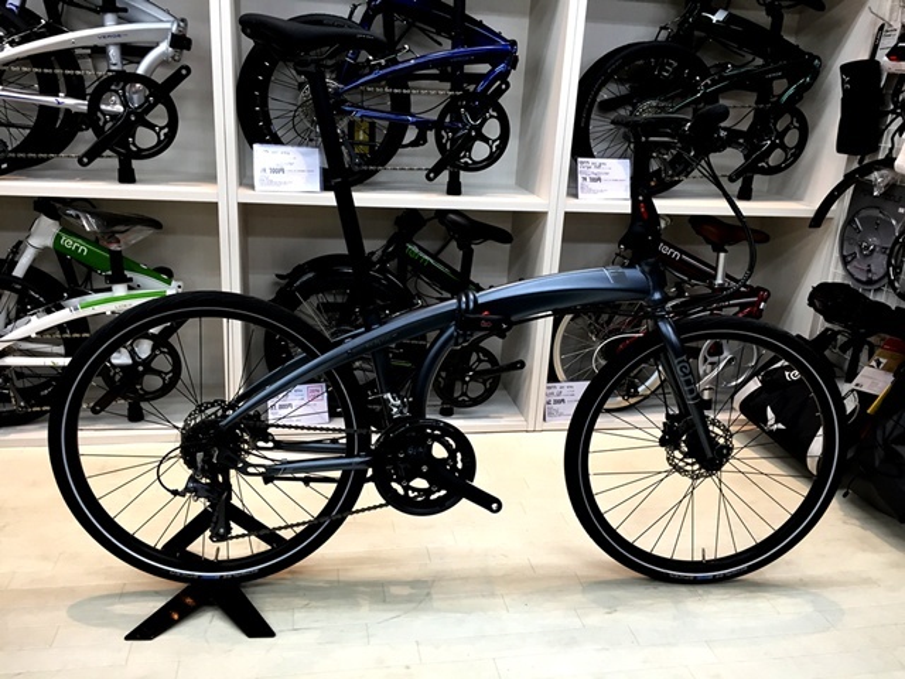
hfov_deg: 61.7
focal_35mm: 29
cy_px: 340
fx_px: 758
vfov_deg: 48.2
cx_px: 452
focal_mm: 4.15
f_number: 2.2
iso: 50
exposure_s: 1/33
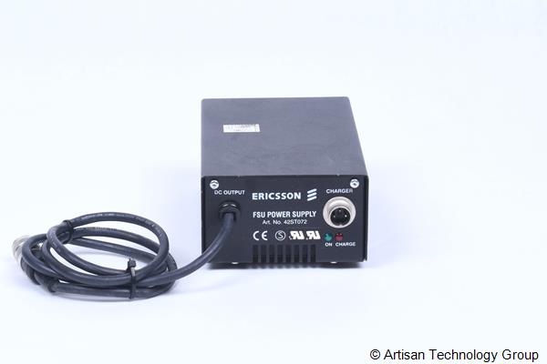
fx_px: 1246
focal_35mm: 82
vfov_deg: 16.7
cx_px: 274
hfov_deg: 24.8
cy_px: 182
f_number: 16
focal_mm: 55
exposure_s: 1/200
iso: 200
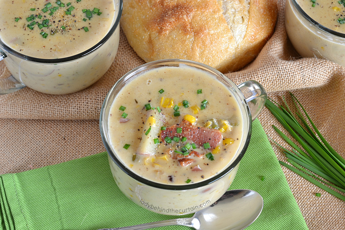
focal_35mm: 75
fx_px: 719
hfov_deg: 27.0
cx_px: 172
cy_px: 115
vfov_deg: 18.2
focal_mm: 50
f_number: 10
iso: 100
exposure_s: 1
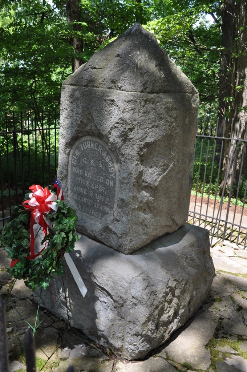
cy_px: 186
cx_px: 124
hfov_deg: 39.9
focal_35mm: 33
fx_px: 341
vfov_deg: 57.3
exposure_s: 1/160
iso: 200
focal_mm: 22
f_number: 6.3
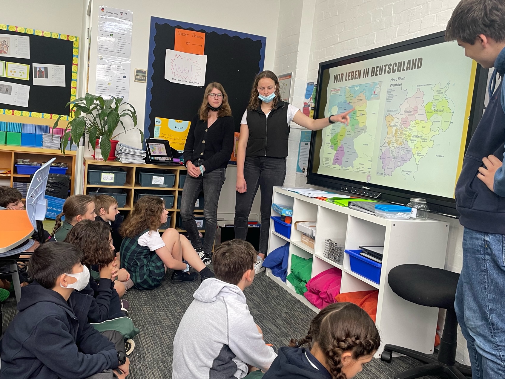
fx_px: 452
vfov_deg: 45.4
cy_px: 181
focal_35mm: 31
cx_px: 228
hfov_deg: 58.2
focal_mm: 4.2
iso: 100
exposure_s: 1/50
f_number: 1.6
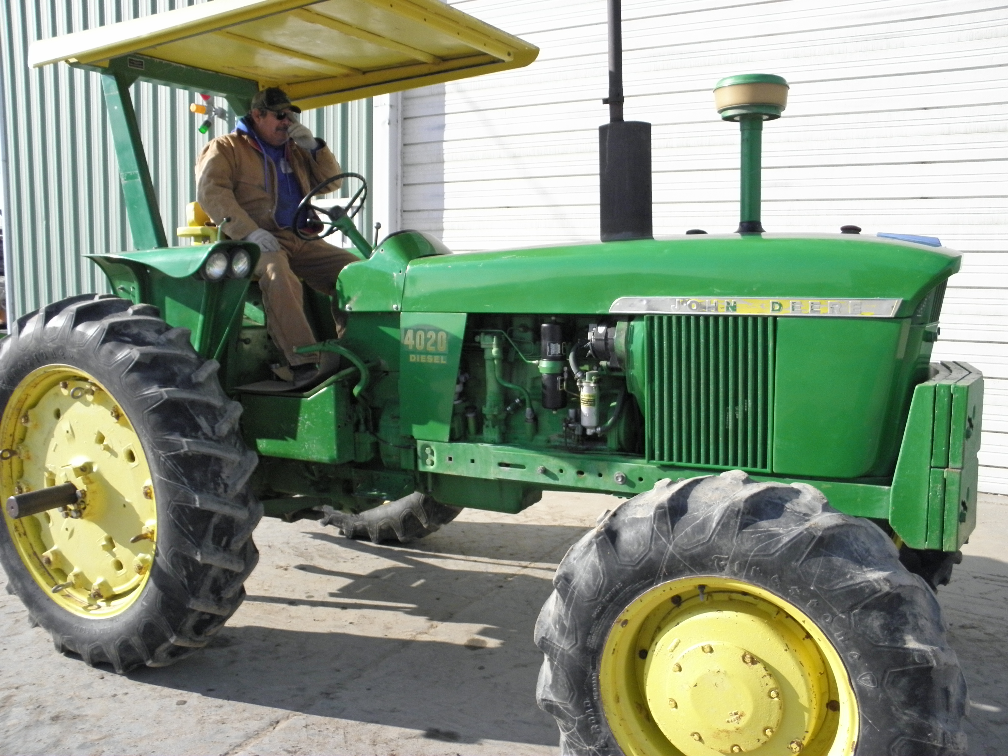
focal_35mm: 29
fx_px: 844
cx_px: 504
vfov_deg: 48.2
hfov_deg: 61.7
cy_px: 378
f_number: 7
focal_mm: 5.2
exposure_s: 1/200
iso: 160
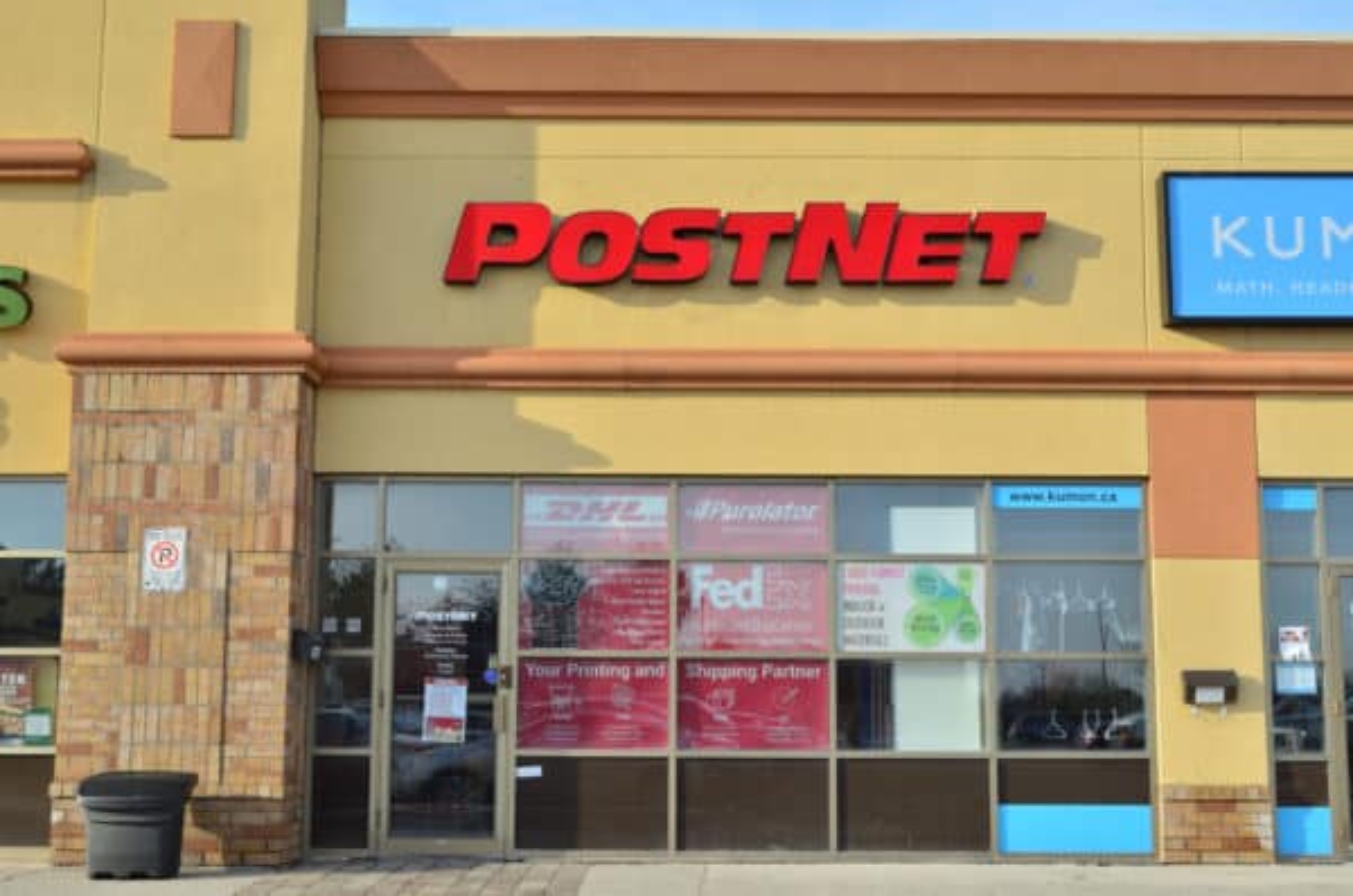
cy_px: 448
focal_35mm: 45
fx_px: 1687
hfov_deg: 43.7
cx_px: 676
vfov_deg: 29.7
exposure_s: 1/80
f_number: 8
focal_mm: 30
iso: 100
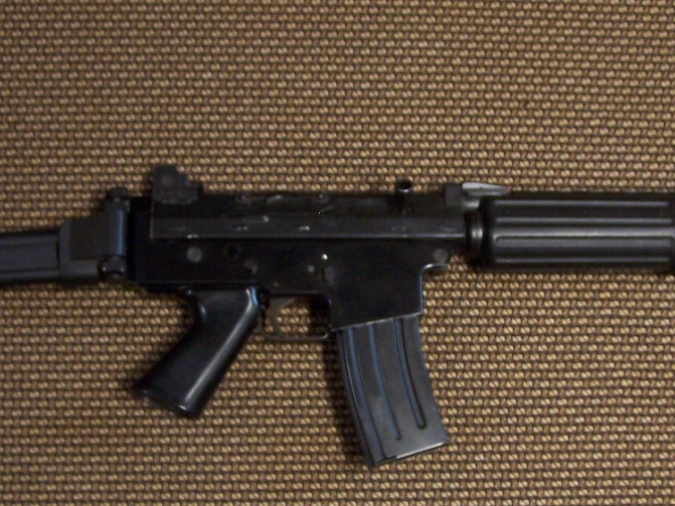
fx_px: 1326
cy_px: 332
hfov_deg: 28.6
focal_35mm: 68
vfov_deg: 21.5
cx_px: 366
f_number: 2.8
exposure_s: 1/8
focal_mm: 6.3
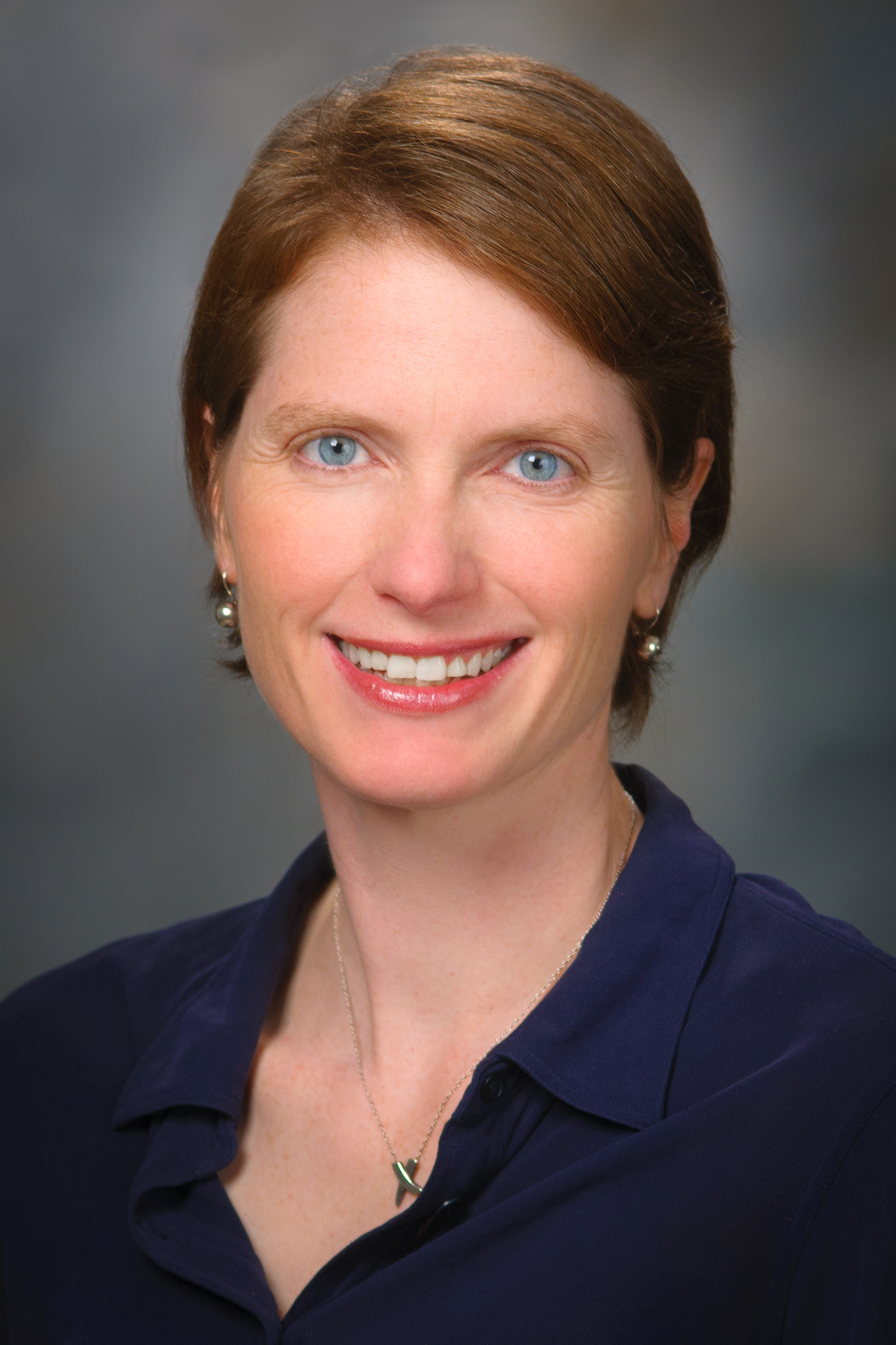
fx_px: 5880
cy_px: 672
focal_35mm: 158
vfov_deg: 13.0
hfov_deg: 8.7
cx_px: 448
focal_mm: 105
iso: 200
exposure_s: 1/100
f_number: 5
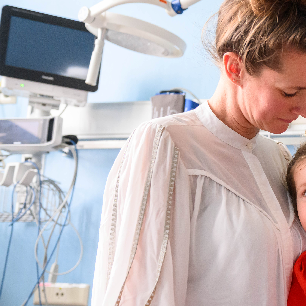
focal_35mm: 69
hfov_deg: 23.0
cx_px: 366
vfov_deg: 24.8
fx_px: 690
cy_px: 221
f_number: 4
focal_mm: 32
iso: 3200
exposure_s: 1/25
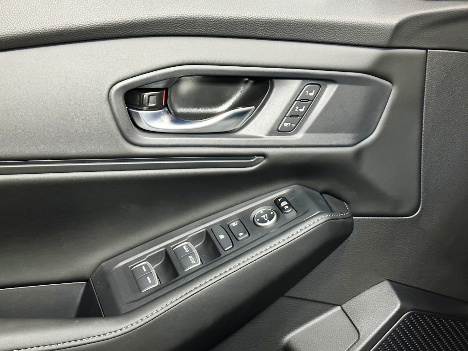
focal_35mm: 48
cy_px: 176
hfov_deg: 39.7
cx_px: 234
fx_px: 649
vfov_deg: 30.3
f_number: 1.78
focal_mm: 6.86
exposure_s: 1/30
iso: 640
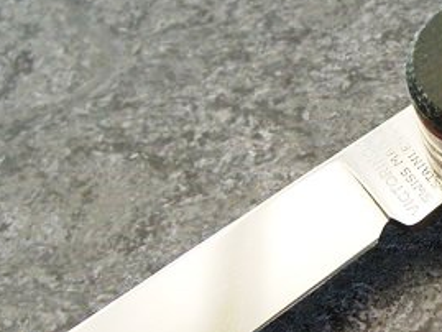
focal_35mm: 104
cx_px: 491
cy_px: 140
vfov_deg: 14.2
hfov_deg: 18.2
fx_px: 1329
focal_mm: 7.8
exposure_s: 1/45
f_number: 2.8
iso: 200
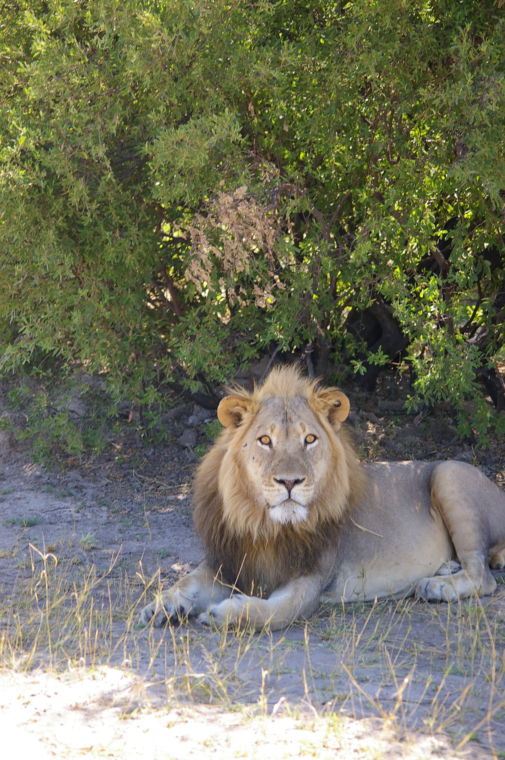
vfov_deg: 14.4
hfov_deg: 9.6
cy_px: 380
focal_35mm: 142
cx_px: 252
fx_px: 3004
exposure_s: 1/180
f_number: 4.5
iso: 200
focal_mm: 95
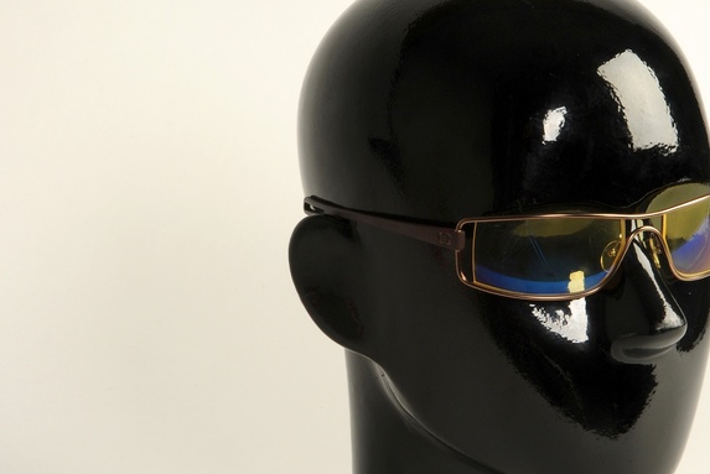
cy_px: 300
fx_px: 2230
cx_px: 501
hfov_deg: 18.0
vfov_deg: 12.1
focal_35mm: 113
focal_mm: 48
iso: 200
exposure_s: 1/60
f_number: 18
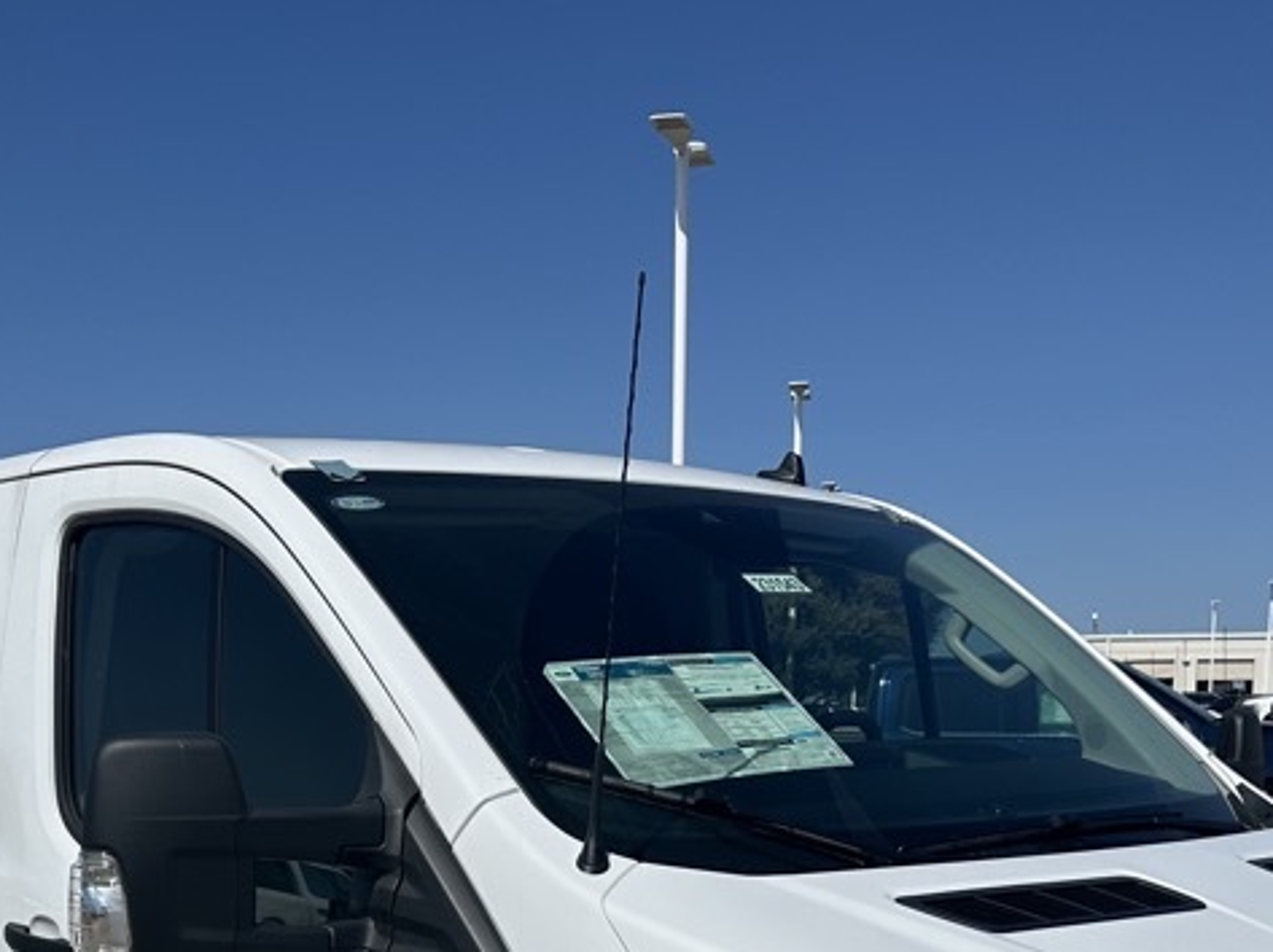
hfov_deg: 36.6
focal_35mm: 52
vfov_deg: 26.6
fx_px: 1911
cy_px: 941
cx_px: 458
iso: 80
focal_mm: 6.86
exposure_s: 1/10753
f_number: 1.78
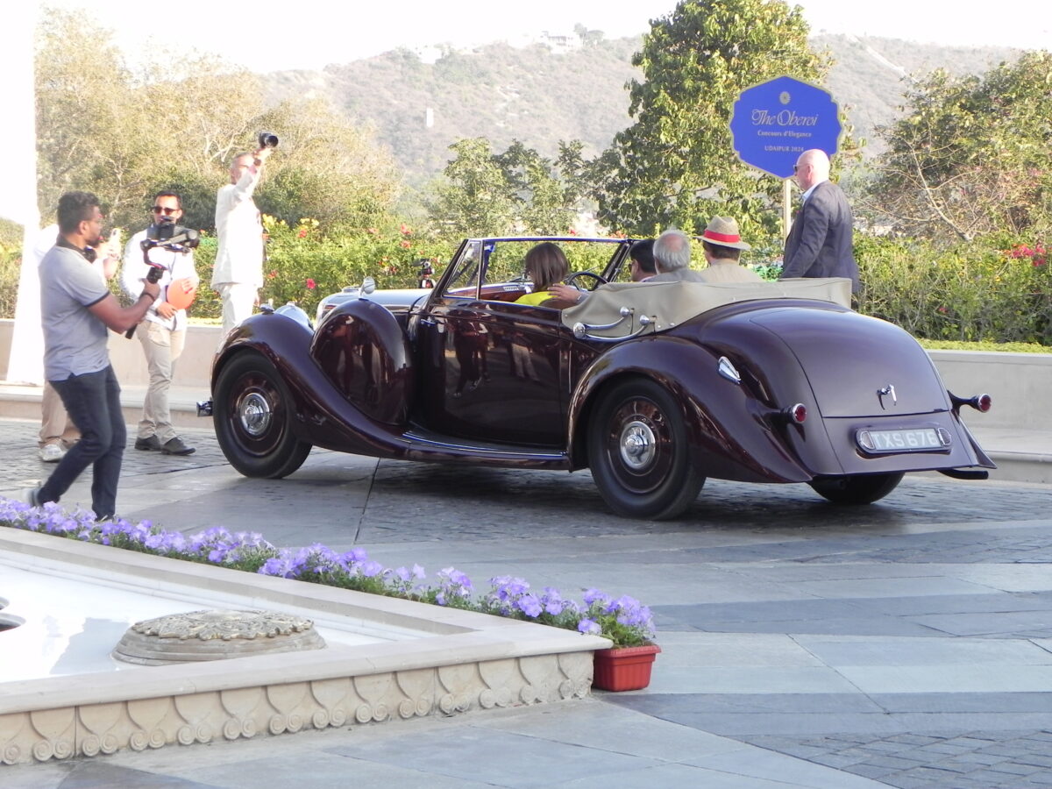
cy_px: 394
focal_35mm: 95
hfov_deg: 20.7
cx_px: 526
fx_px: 2887
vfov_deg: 15.6
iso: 160
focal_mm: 16.9
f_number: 4
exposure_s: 1/163
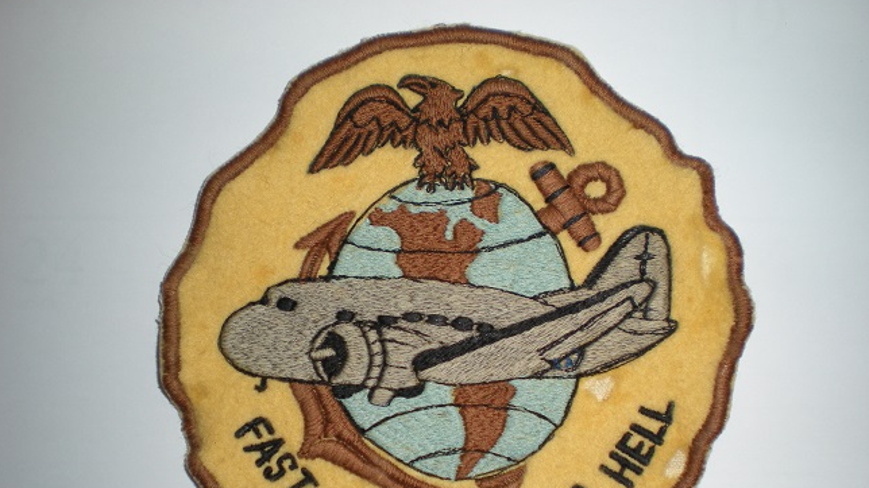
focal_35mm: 42
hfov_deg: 48.4
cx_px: 434
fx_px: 968
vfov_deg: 28.2
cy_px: 317
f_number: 3.1
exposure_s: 1/60
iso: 64
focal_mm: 6.3
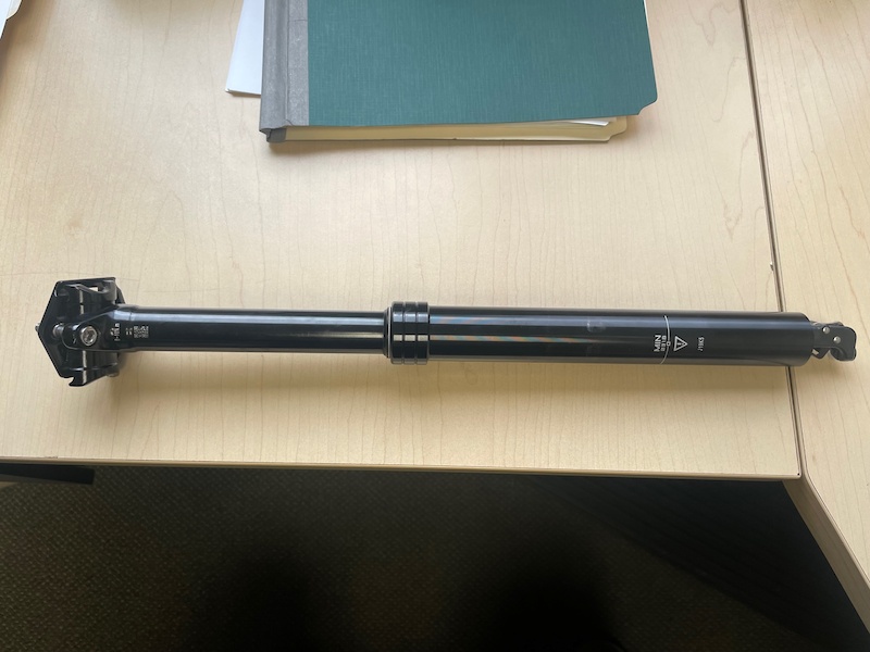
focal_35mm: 26
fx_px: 653
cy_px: 326
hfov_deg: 67.3
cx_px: 435
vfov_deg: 53.1
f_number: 1.6
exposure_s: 1/121
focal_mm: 4.2
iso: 50
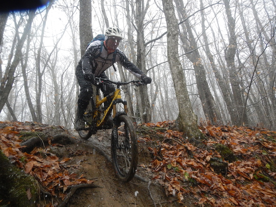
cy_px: 104
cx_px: 138
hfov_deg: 63.4
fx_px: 223
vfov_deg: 49.7
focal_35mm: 28
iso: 400
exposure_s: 1/200
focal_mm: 5
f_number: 3.9
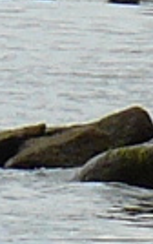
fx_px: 6012
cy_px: -346
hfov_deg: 1.4
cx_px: 561
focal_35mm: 903
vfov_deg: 2.3
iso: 100
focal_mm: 9.8
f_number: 6.3
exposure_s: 1/400
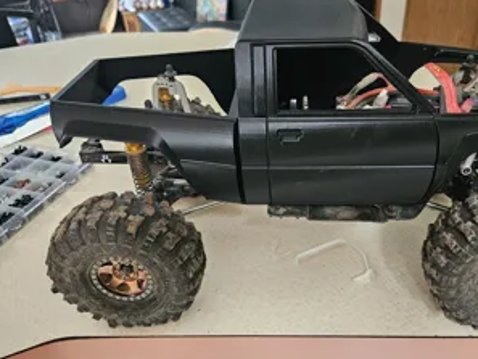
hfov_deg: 58.2
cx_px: 267
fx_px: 428
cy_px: 182
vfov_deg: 45.5
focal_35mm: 31
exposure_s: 1/60
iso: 640
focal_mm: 5.4
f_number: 1.8
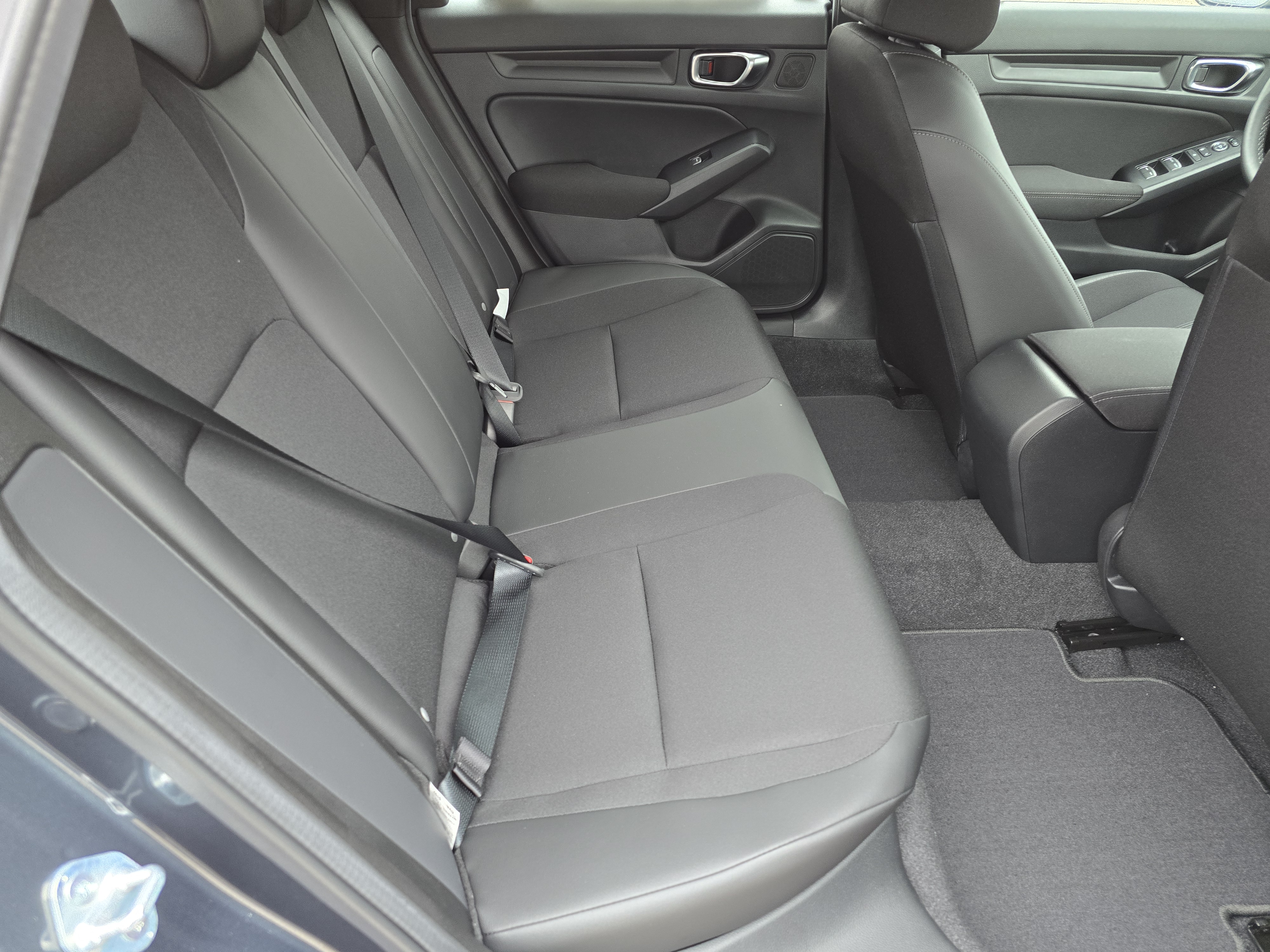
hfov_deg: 73.9
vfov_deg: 58.9
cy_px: 476
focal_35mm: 23
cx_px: 635
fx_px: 844
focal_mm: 6.3
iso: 200
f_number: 1.7
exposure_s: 1/120
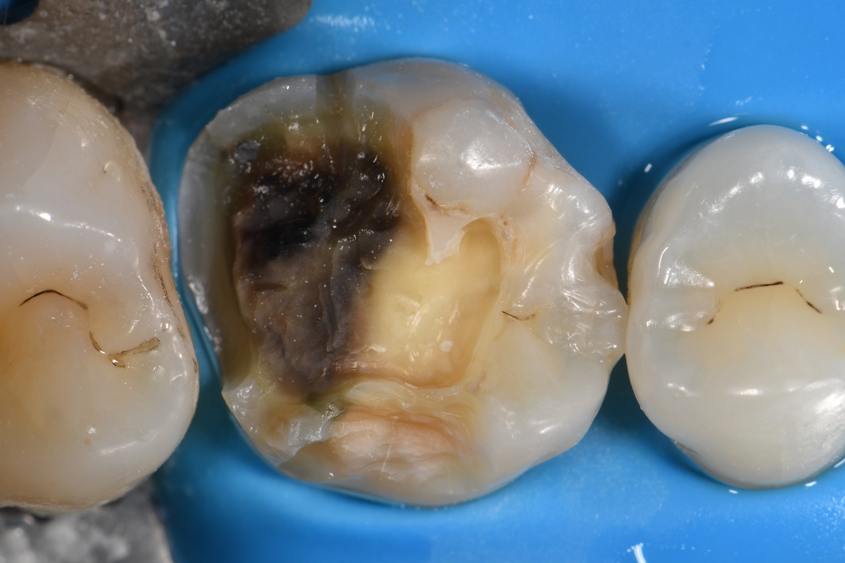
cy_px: 282
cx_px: 422
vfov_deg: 8.7
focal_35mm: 157
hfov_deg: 13.1
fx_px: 3683
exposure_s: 1/160
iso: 200
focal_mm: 105
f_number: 32
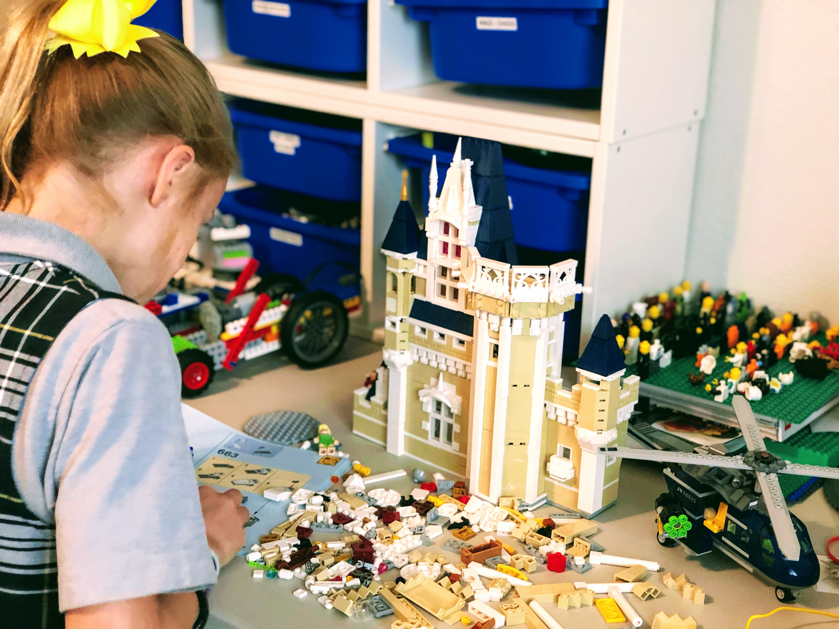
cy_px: 314
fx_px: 1260
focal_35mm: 52
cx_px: 420
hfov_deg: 36.8
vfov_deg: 28.0
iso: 160
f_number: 2.4
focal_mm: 6
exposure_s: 1/13
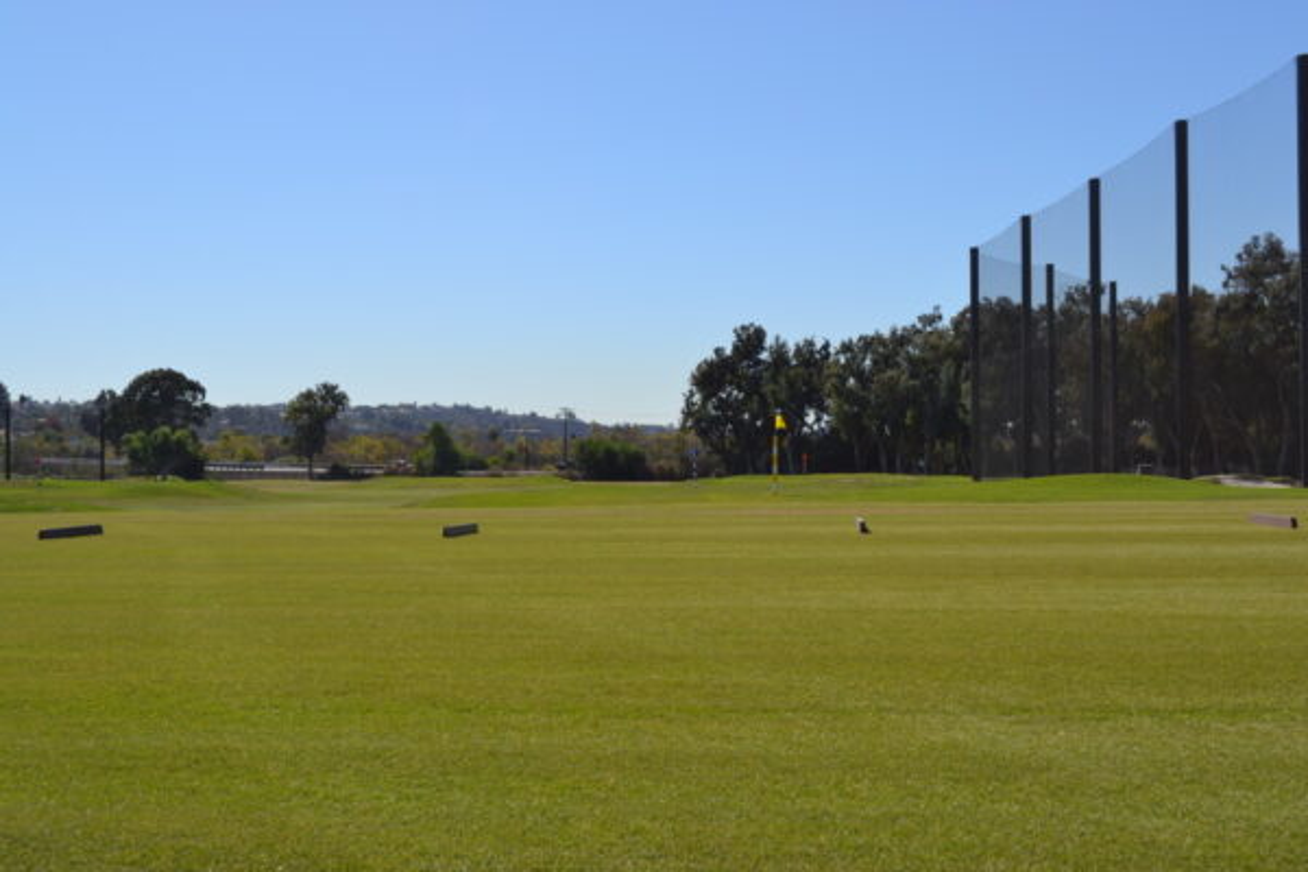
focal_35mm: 48
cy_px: 436
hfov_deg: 41.1
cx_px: 654
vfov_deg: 28.1
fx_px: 1744
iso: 100
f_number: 8
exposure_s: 1/250
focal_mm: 32
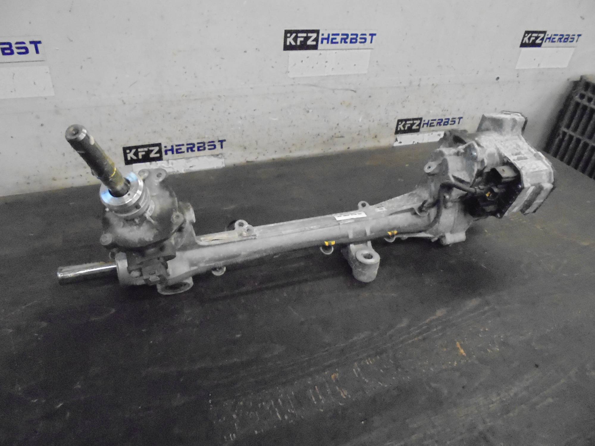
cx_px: 298
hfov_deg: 67.3
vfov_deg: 53.1
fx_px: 447
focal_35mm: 26
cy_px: 223
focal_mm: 4.6
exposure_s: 1/40
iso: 1600
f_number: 3.5
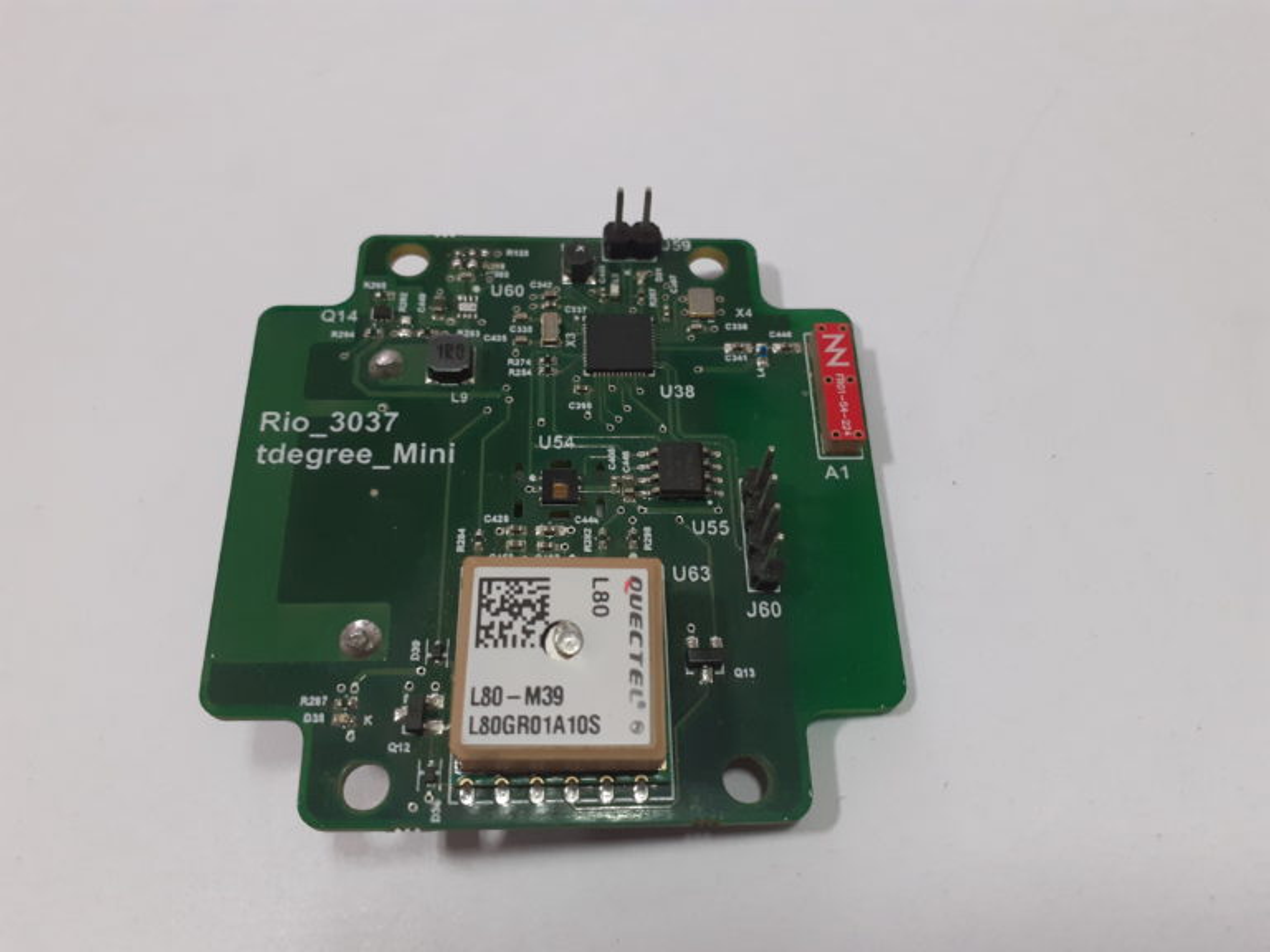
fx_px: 1137
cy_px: 476
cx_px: 635
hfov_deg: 58.4
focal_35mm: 31
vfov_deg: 45.4
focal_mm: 3.6
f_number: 1.9
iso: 160
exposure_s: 1/50
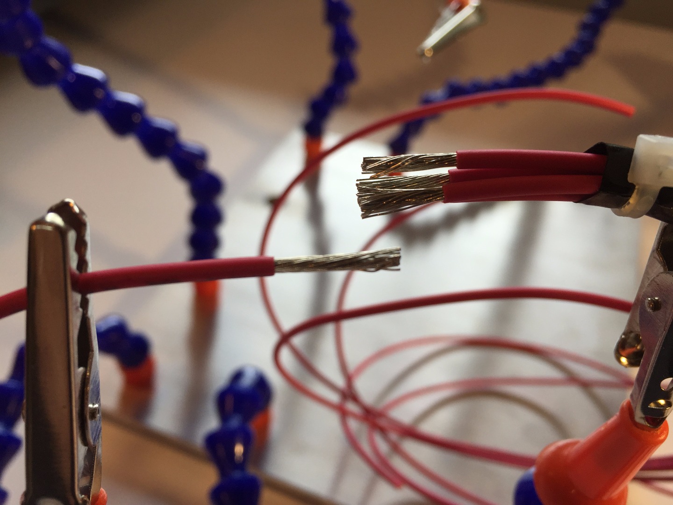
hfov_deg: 61.7
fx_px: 564
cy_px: 252
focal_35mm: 29
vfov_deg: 48.2
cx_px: 336
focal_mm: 4.15
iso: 40
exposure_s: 1/60
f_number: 2.2
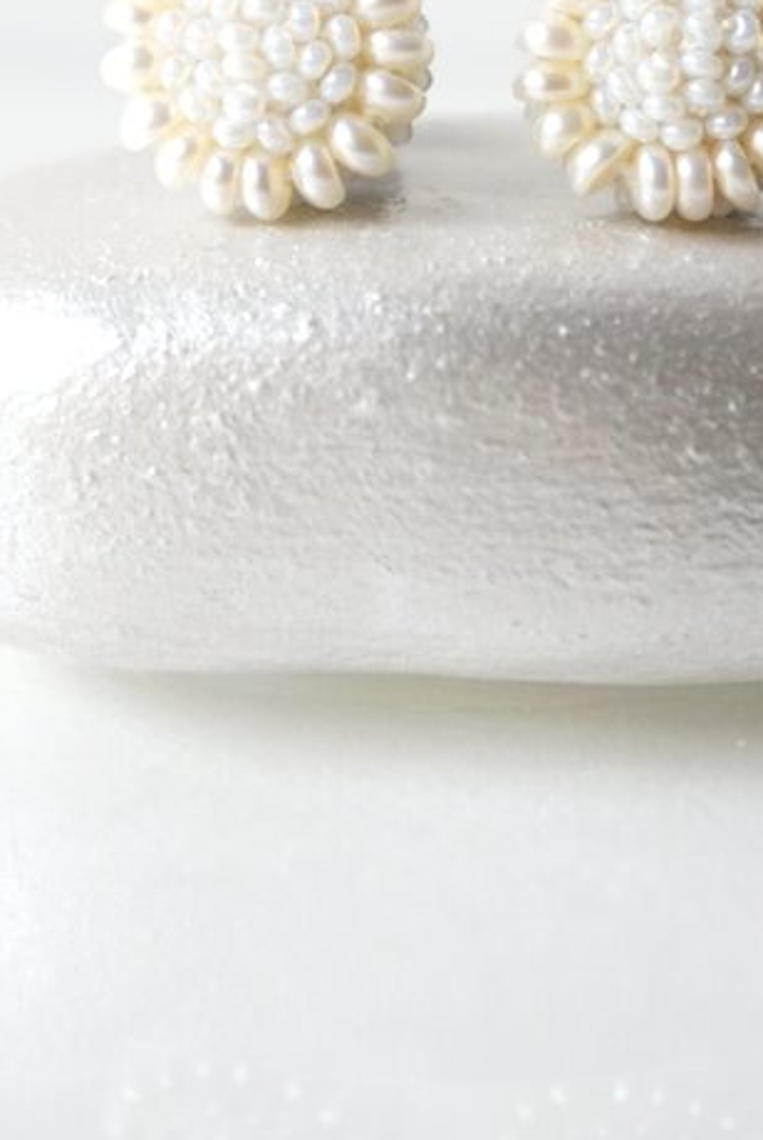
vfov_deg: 13.0
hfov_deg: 8.8
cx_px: 451
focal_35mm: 156
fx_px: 4944
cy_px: 16
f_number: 5.6
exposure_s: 1/80
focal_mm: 50
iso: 400
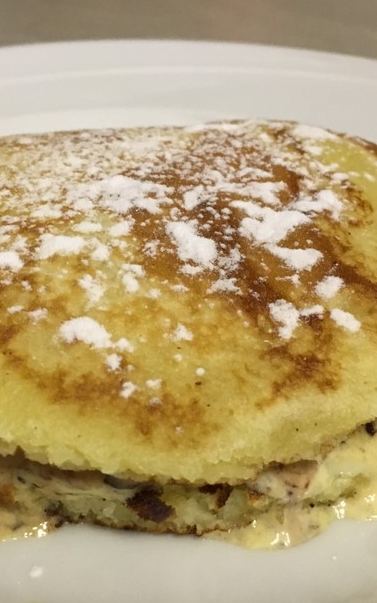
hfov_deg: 25.3
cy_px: 339
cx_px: 138
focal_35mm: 51
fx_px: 838
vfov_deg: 39.5
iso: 200
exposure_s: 1/17
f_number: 2.2
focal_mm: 4.15
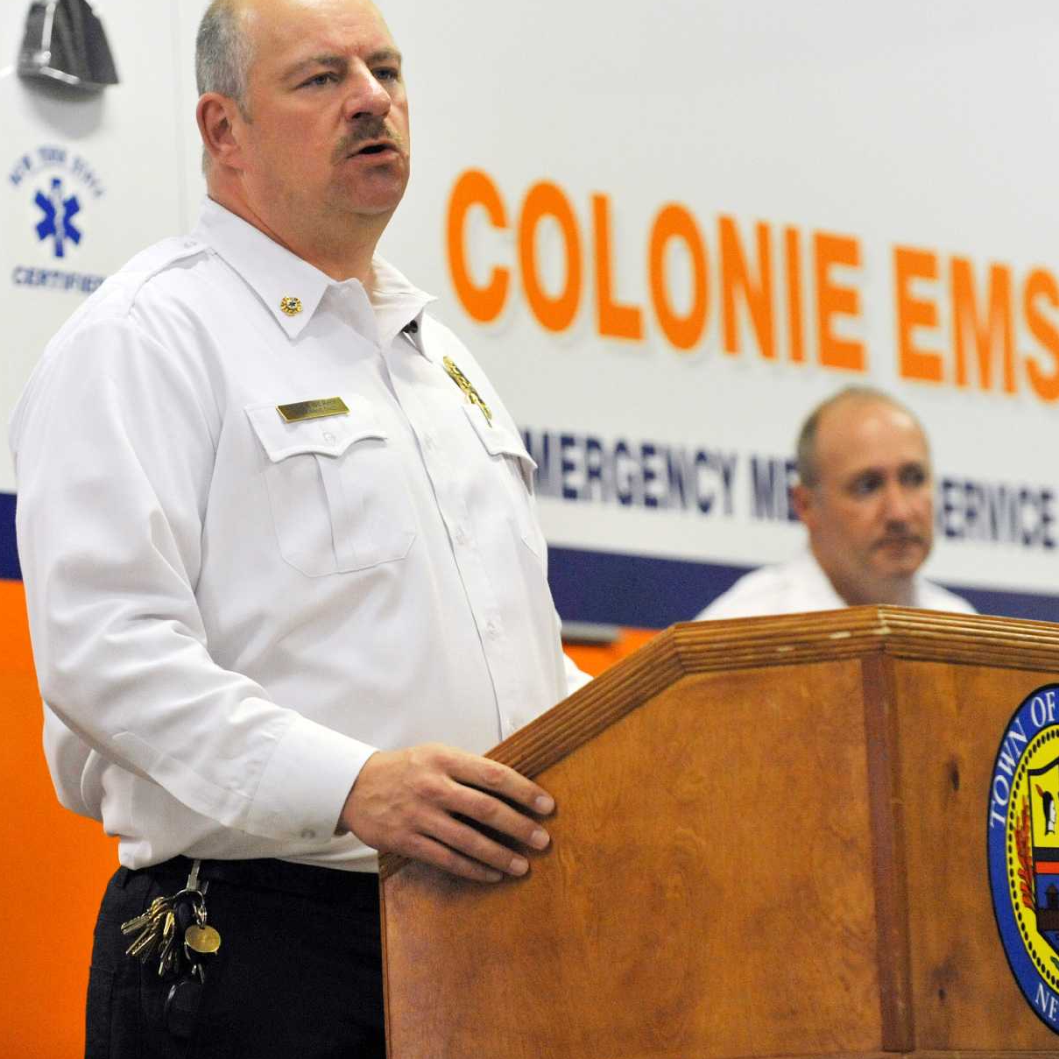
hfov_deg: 9.4
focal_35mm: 187
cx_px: 457
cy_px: 474
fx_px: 6472
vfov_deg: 9.4
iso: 3200
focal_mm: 130
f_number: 4
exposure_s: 1/200
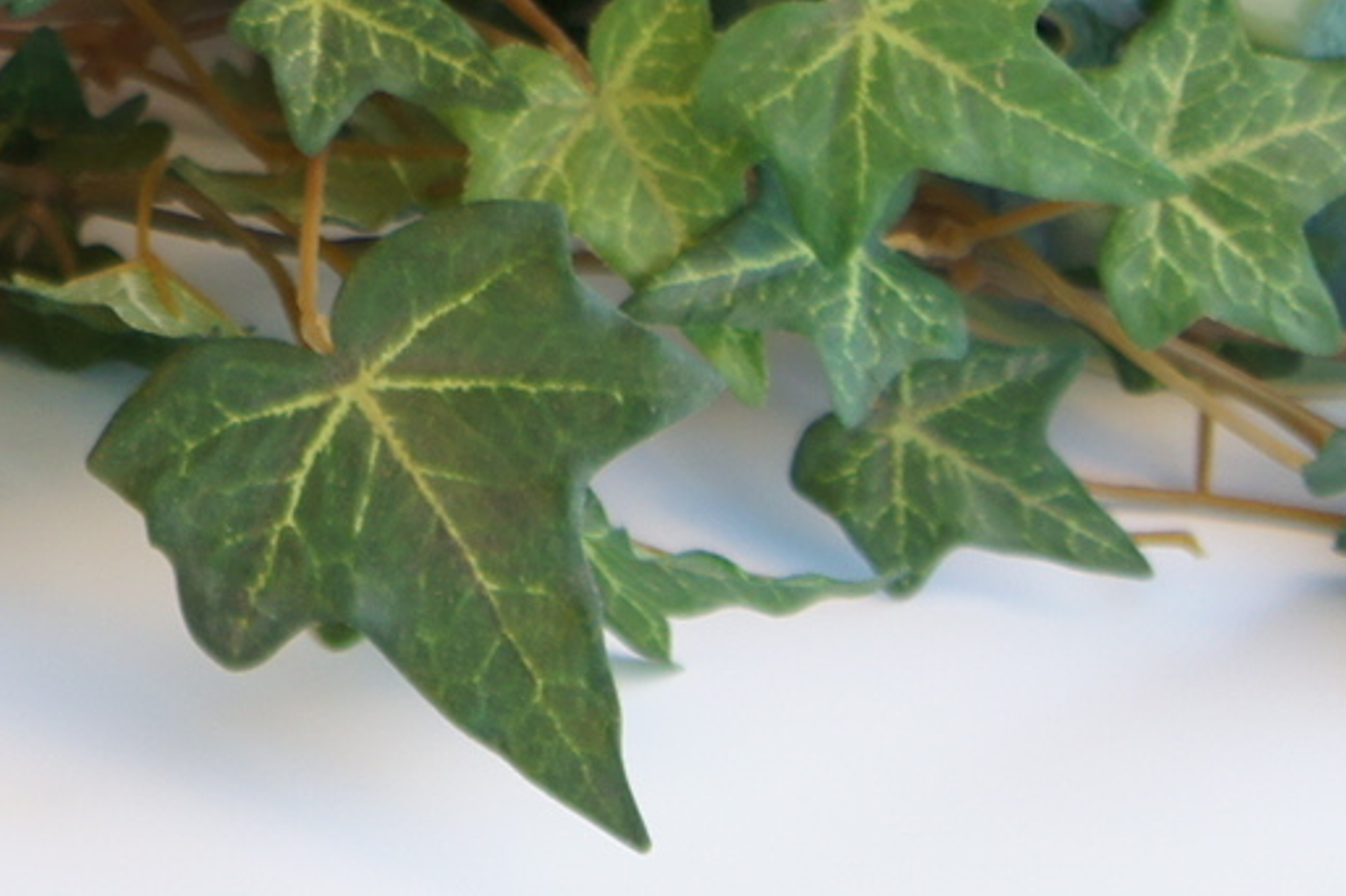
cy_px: -859
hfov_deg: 11.1
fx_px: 6734
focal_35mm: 180
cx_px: -529
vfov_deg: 7.3
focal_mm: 27
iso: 200
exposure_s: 1/60
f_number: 4.5
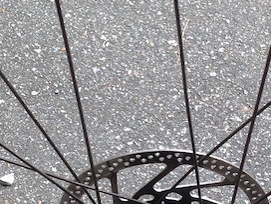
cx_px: 143
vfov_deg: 14.9
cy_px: 226
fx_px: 759
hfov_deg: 20.2
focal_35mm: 97
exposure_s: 1/158
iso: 50
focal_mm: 4.12
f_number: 2.4
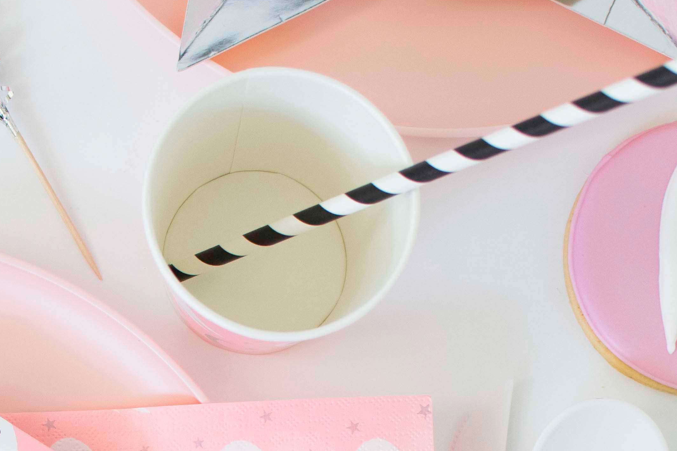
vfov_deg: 9.2
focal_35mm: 147
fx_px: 2772
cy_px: 578
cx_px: 79
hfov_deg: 13.8
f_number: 3.5
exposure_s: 1/100
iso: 500
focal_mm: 35
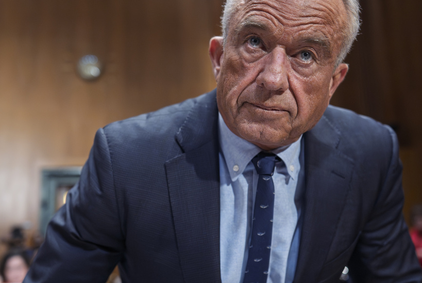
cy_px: 136
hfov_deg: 43.4
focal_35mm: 45
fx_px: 528
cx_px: 177
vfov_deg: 29.9
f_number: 2
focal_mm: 24
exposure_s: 1/400
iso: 3200
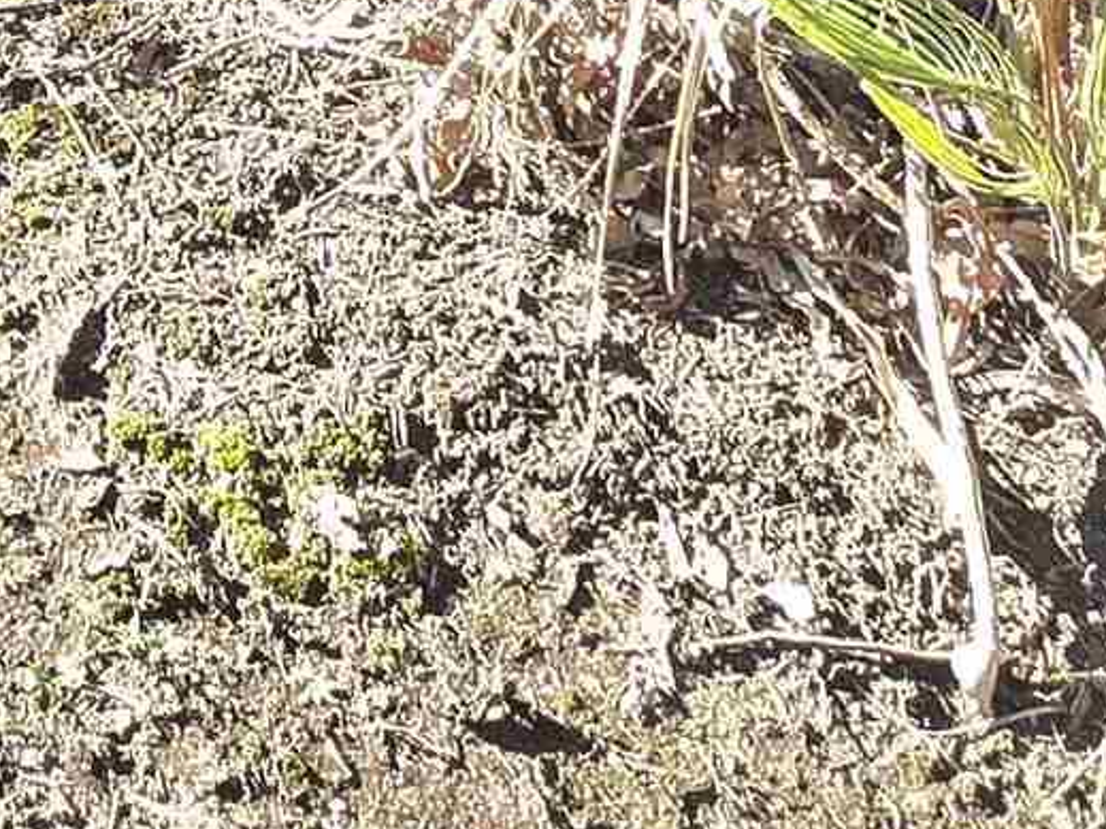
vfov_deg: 13.4
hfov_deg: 22.5
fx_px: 2460
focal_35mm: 77
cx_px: -347
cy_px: -1225
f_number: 2.2
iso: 50
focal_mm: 2.2
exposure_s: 1/476
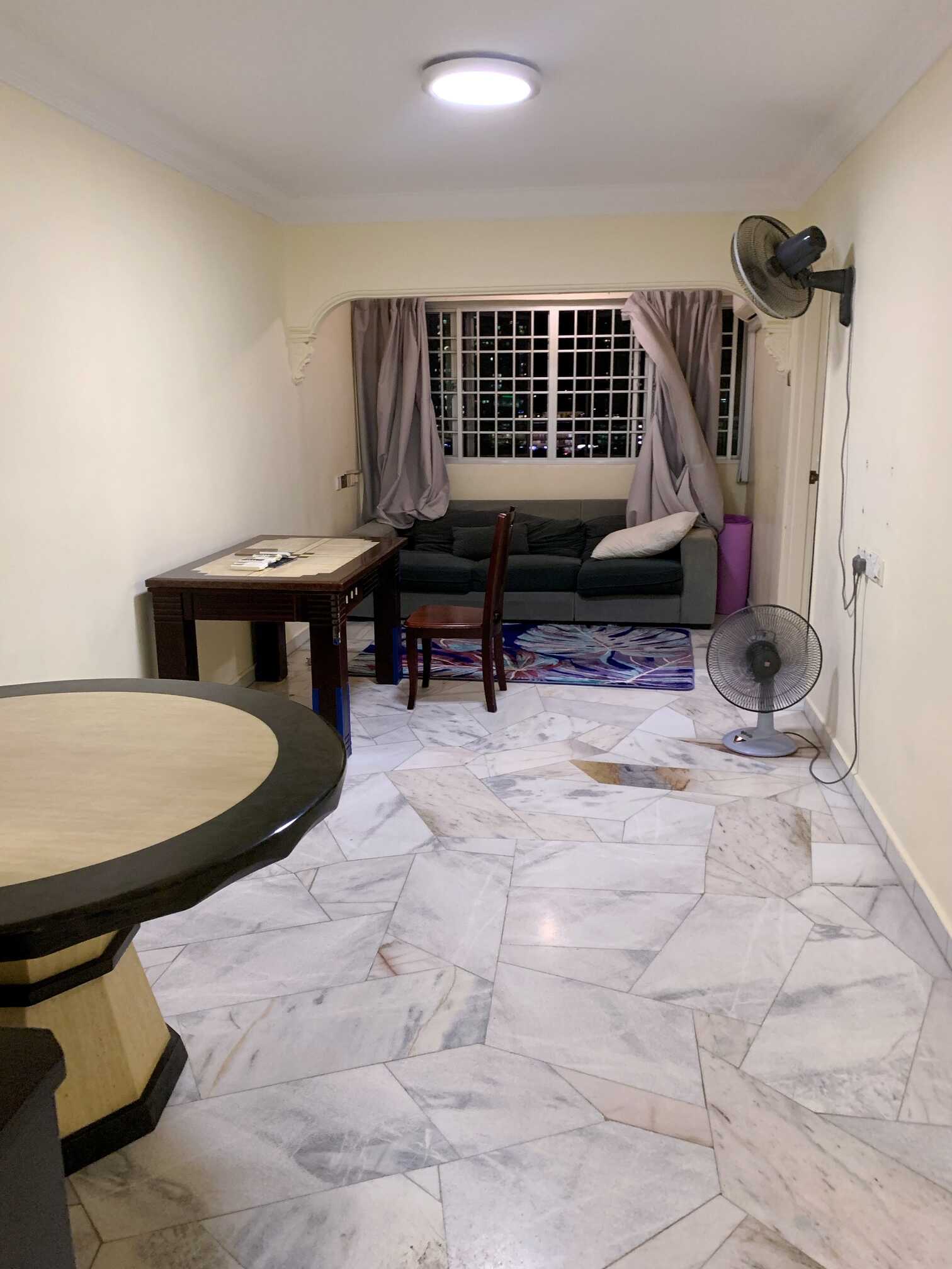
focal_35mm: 26
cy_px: 634
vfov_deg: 67.3
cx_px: 476
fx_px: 953
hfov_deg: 53.1
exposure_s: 1/50
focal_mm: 4.25
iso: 320
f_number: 1.8
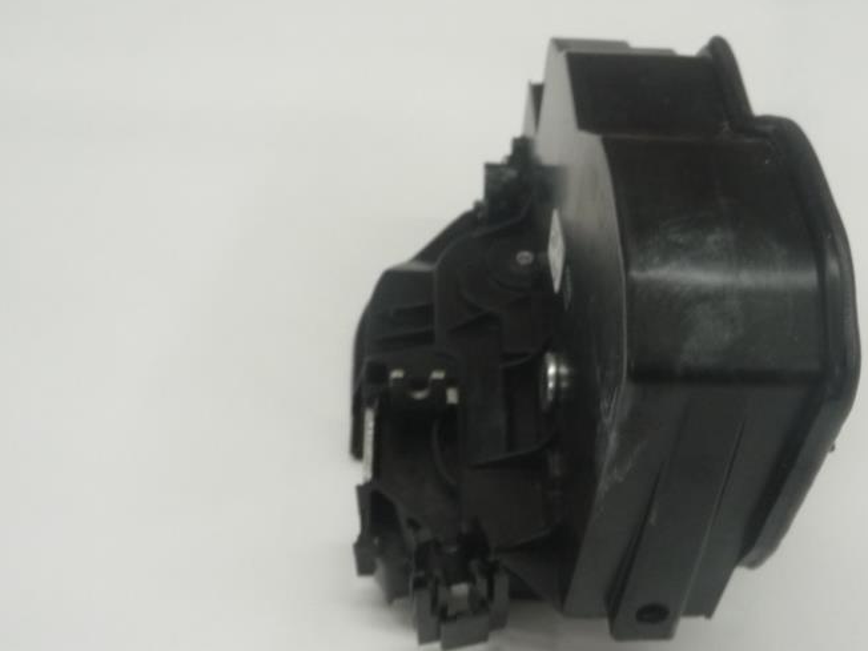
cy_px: 398
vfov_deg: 32.8
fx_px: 1103
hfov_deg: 42.8
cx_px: 510
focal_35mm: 44
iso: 160
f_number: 3.3
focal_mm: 4.7
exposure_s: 1/30
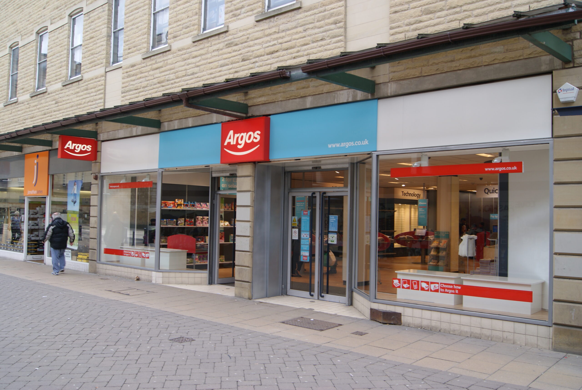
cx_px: 291
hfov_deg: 57.2
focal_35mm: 33
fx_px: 534
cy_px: 195
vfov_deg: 40.1
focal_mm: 22
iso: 100
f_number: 5.6
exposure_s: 1/50
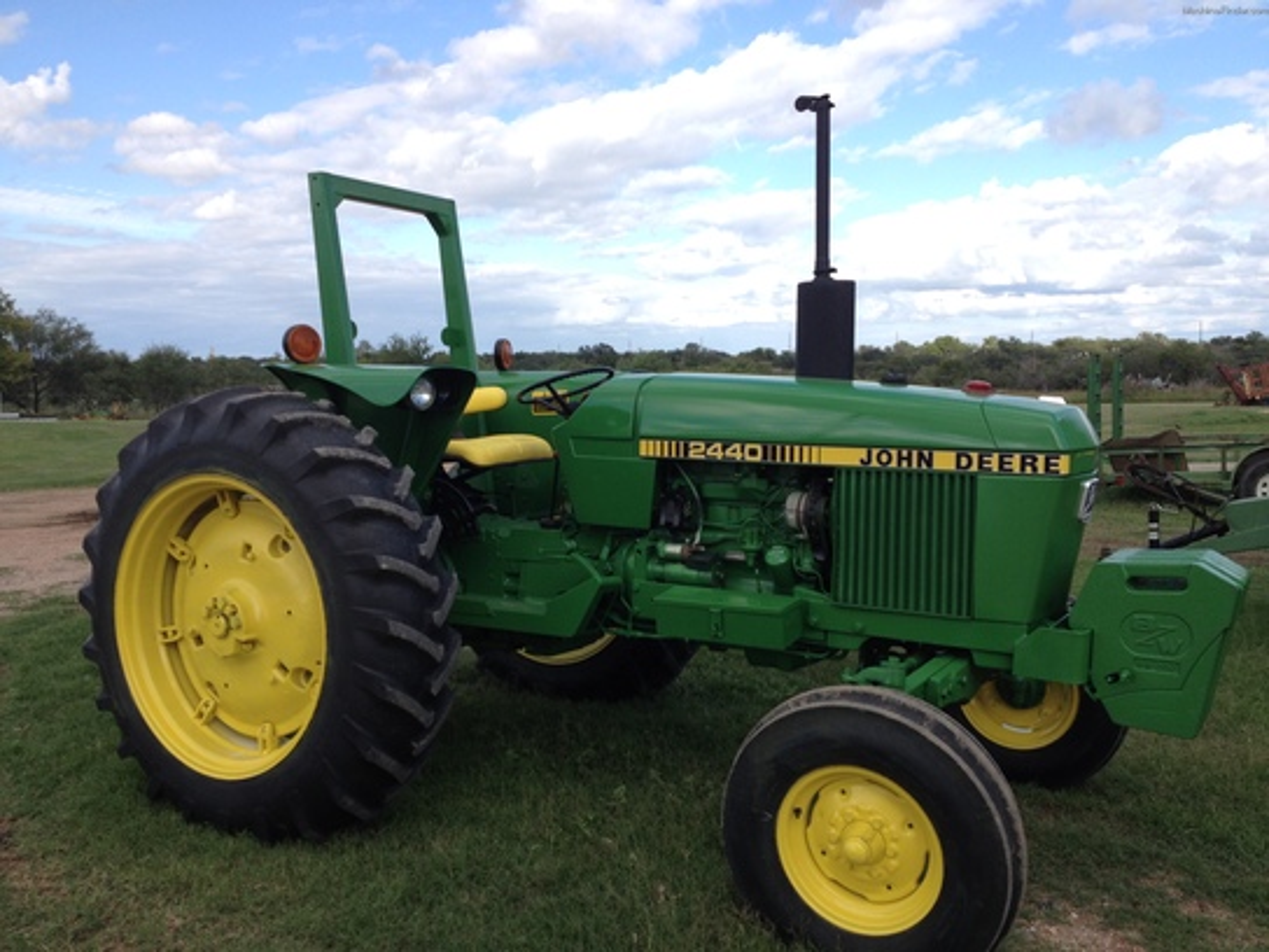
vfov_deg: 40.7
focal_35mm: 35
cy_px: 476
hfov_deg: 52.6
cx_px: 634
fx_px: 1283
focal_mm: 4.28
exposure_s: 1/935
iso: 50
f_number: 2.4
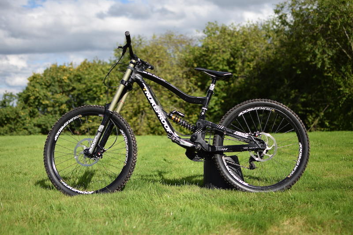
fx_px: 515
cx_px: 176
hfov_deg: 37.9
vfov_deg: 25.7
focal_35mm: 52
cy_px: 118
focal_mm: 35
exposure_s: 1/4000
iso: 100
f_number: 2.2
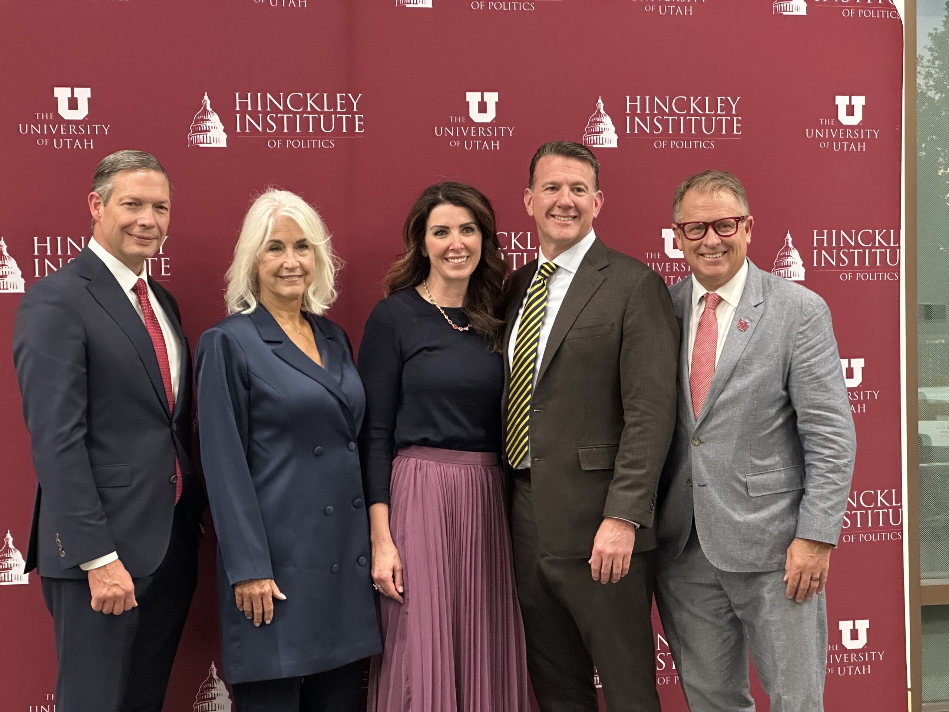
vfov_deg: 19.1
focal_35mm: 77
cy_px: 356
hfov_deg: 25.3
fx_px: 2111
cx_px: 474
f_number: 2.8
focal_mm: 9
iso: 640
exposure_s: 1/50
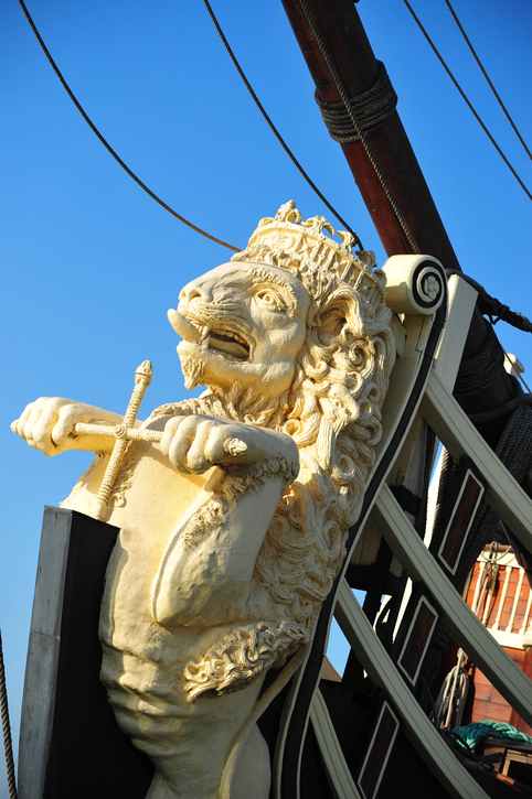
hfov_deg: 12.4
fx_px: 2443
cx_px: 266
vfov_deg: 18.6
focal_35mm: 110
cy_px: 400
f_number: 5.6
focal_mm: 110
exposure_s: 1/1000
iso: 250
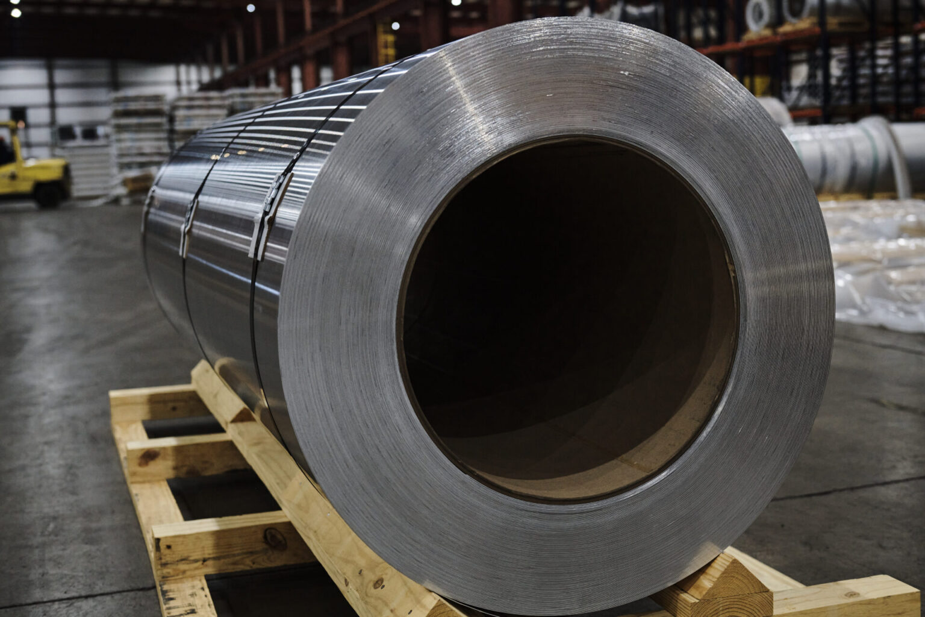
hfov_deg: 39.6
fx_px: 1285
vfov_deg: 27.0
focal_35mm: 50
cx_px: 462
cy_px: 308
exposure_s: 1/200
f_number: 4
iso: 2000
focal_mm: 50
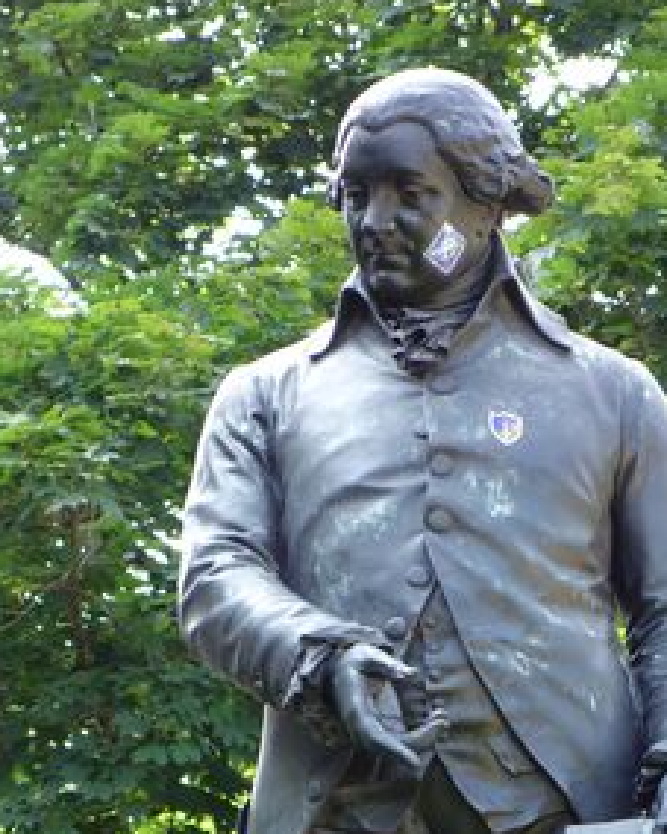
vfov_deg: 8.1
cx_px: 350
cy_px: 899
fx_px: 5876
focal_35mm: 238
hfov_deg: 6.5
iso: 250
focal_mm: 37.1
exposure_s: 1/100
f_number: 4.9
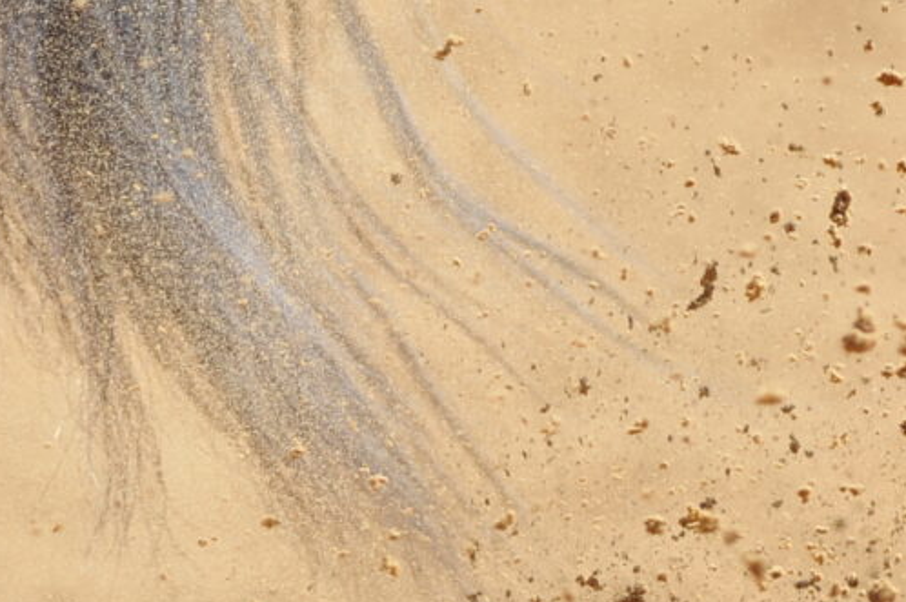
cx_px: 473
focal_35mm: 1234
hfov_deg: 1.7
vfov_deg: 1.1
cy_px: 888
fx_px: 31024
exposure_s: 1/6400
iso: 400
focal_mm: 300
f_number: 2.8
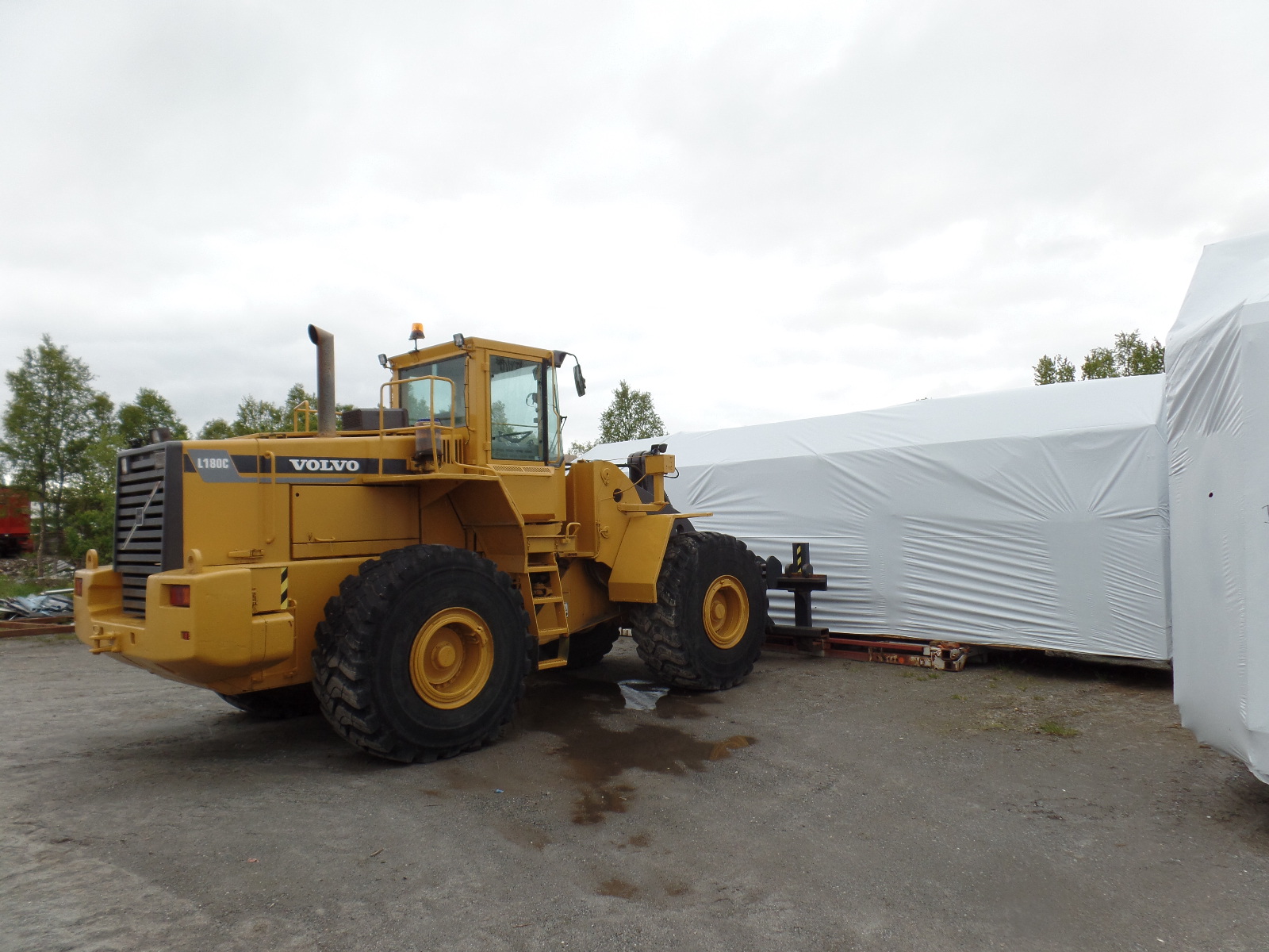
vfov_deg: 58.9
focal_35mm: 23
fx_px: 843
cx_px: 634
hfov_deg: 73.9
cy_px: 476
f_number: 3.5
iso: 80
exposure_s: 1/350
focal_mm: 4.1
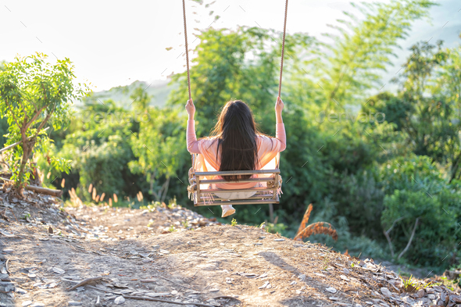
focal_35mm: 50
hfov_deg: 39.6
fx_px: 640
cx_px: 230
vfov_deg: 27.0
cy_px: 154
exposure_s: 1/250
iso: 100
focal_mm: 50
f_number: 1.2
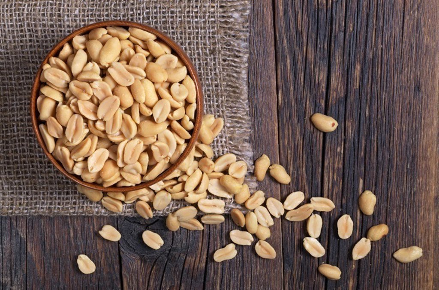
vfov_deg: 18.1
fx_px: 913
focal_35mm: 75
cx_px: 220
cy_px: 145
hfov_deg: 27.0
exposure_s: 1/1.25
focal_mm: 50
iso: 100
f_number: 8
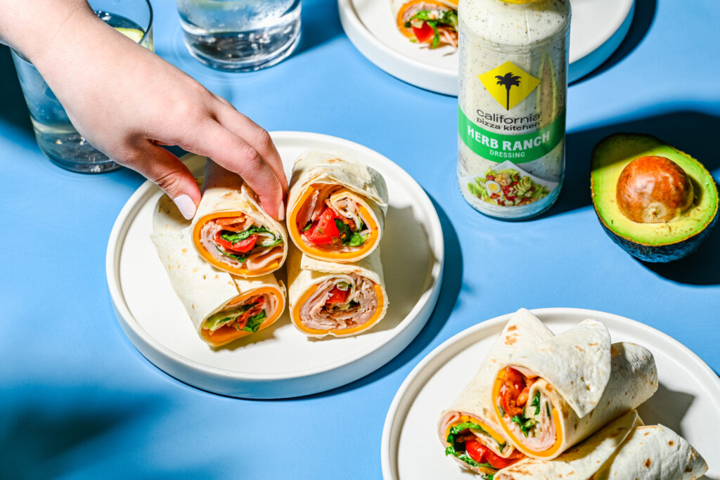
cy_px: 240
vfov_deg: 13.0
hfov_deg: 19.5
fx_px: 2100
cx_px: 360
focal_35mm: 105
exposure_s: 1/100
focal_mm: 105
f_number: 10
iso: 100
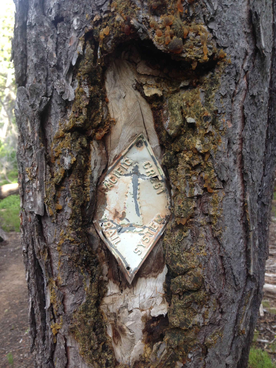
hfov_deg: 42.9
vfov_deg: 55.4
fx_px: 351
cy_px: 184
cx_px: 138
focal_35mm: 33
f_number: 2.4
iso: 50
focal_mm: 4.12
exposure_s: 1/60
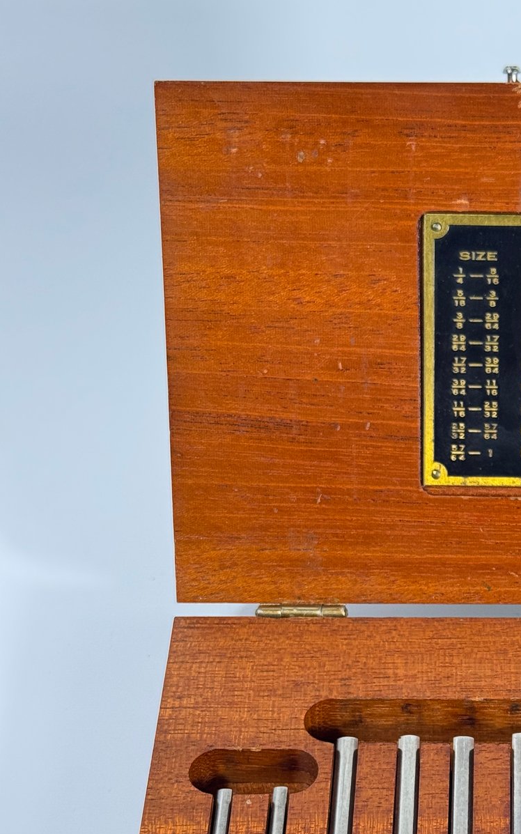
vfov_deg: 24.1
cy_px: 626
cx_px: 522
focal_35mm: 85
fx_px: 1931
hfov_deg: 15.1
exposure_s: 1/100
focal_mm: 6.76
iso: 64
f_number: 1.78
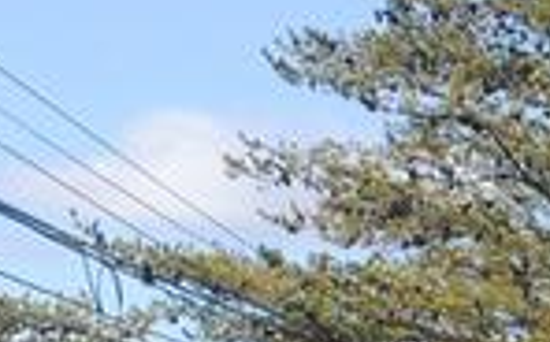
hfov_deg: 8.6
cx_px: 1178
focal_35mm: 228
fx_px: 3412
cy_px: 422
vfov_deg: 5.7
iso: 100
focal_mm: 22
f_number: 7.1
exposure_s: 1/200
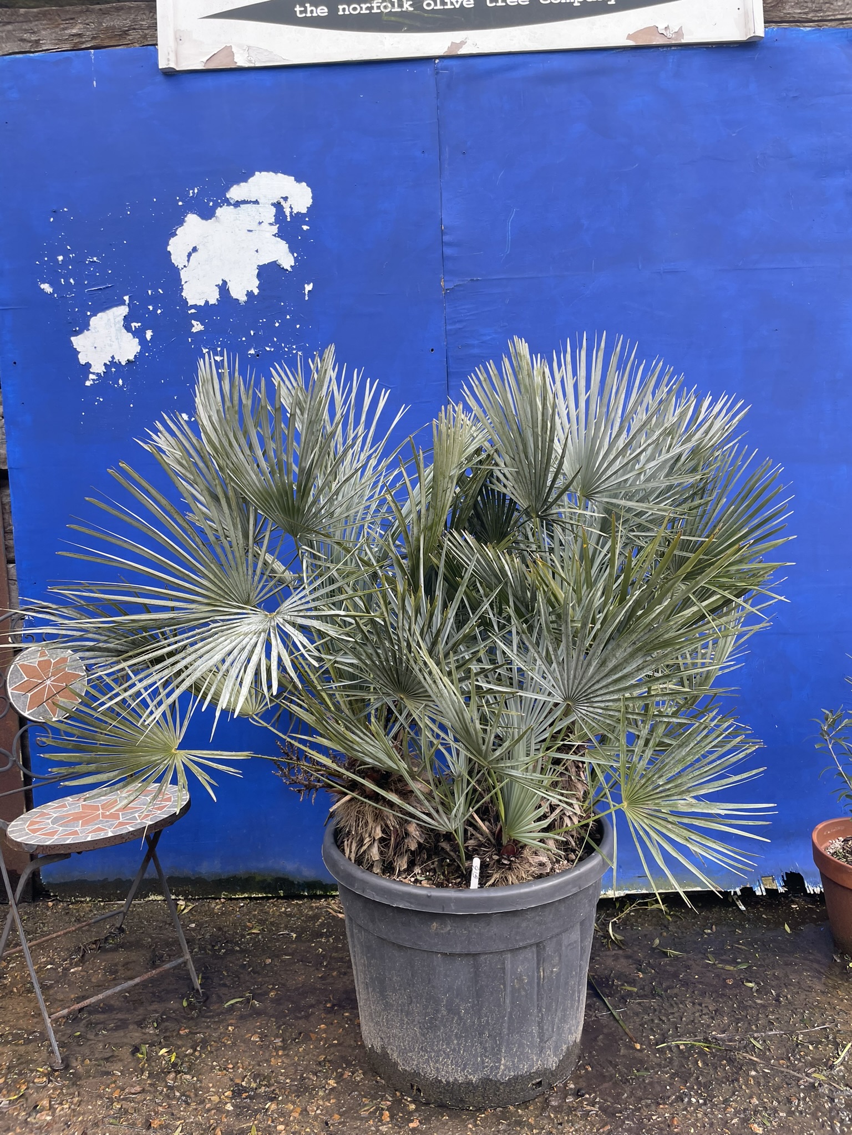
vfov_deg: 67.3
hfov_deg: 53.1
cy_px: 568
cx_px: 426
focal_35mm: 26
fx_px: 853
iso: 32
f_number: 1.6
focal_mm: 4.2
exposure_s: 1/296
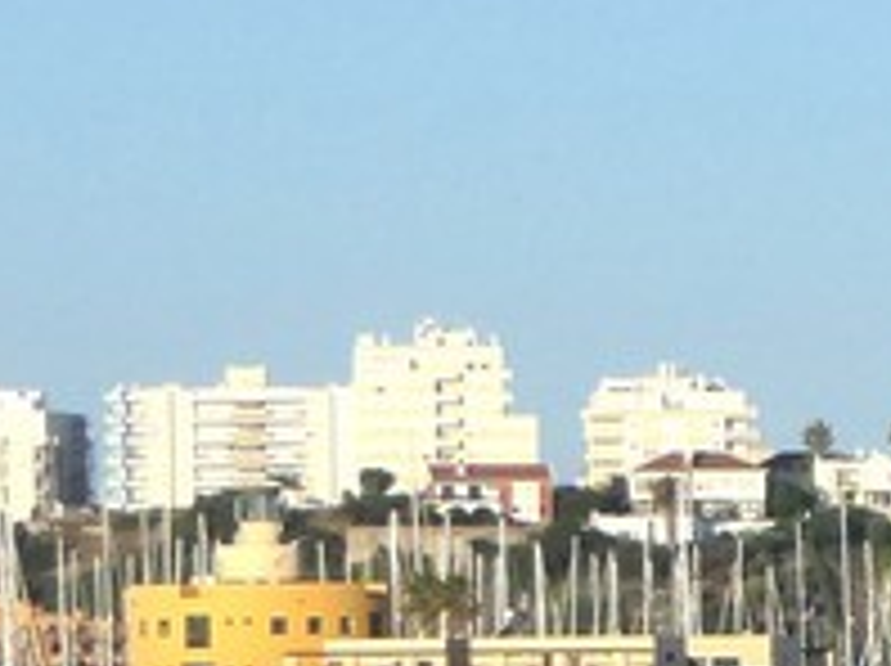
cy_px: 814
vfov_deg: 4.1
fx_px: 9178
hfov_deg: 5.5
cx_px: 1386
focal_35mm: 357
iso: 160
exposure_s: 1/800
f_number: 5
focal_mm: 11.7
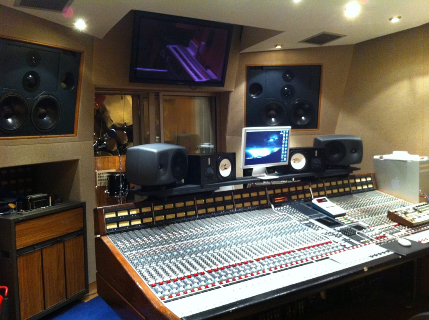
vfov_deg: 40.6
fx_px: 433
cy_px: 160
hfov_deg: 52.7
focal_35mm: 35
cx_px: 214
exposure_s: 1/15
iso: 400
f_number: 2.8
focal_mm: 3.85
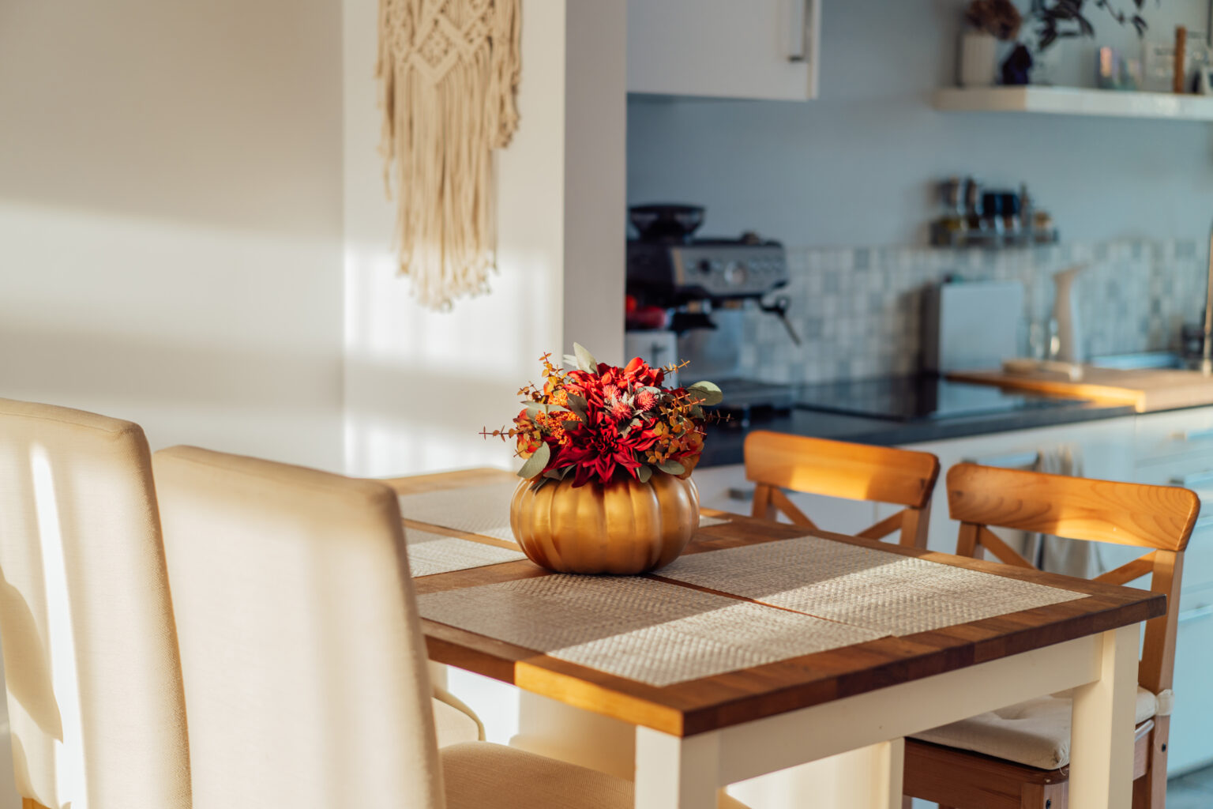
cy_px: 404
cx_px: 606
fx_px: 1853
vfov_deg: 24.6
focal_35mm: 55
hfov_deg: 36.2
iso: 250
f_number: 2
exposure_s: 1/160
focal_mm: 55
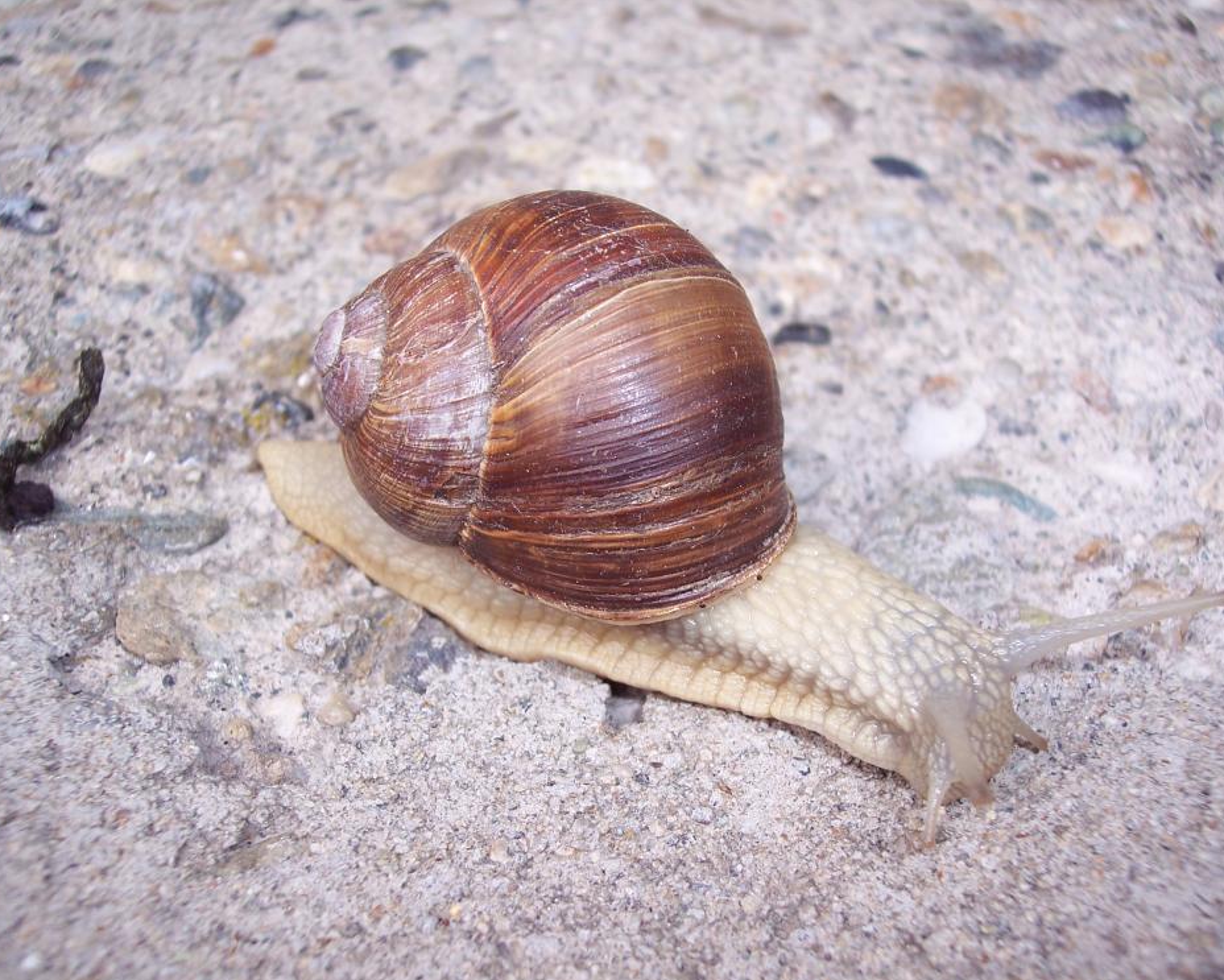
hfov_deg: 44.8
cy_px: 492
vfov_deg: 36.5
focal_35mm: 41
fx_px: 1486
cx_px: 603
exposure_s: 1/250
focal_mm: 8
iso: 100
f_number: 3.4
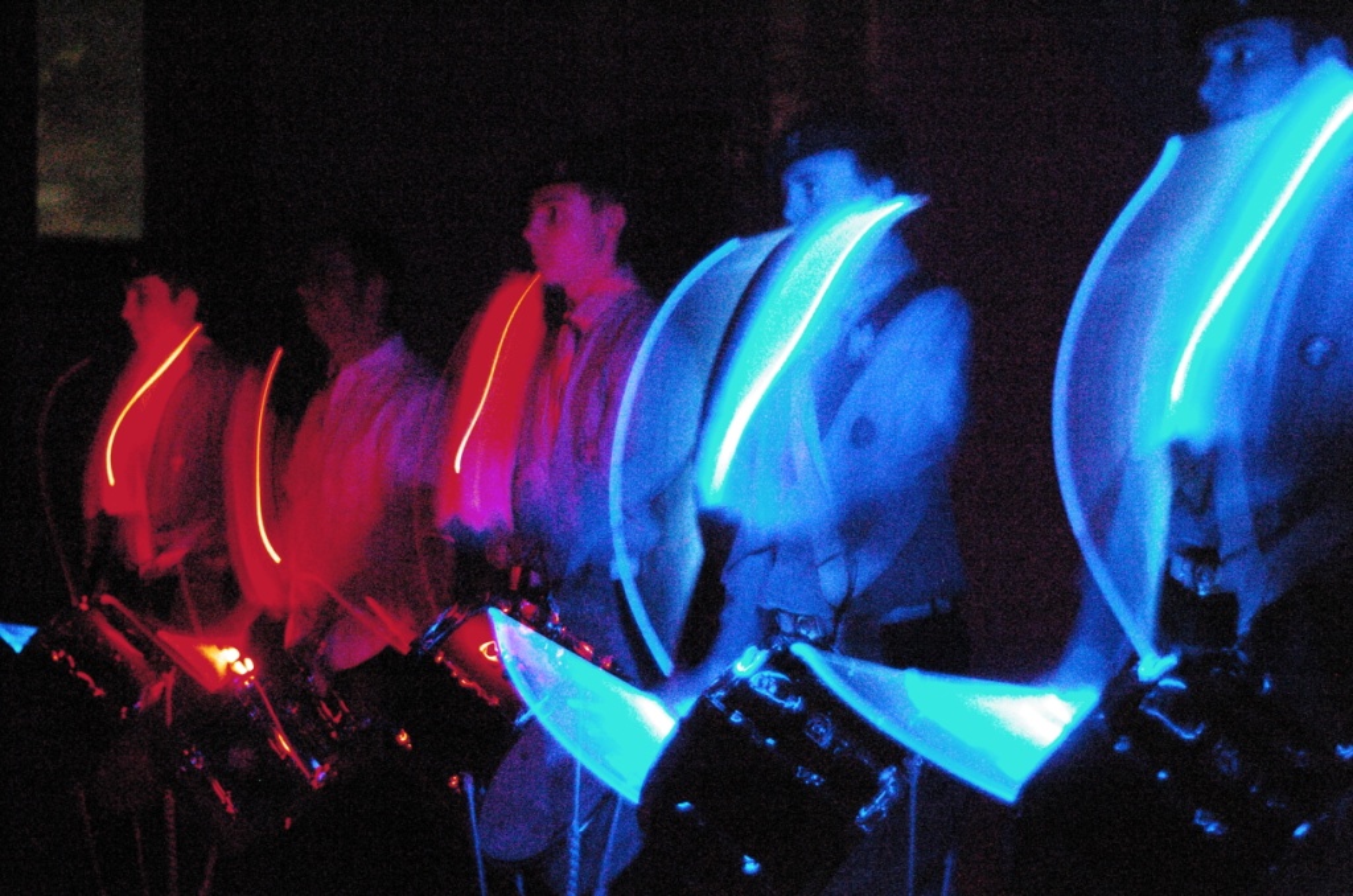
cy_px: 448
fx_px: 2813
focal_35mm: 75
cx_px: 676
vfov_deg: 18.1
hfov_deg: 27.0
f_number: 1.8
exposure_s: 1/8
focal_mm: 50
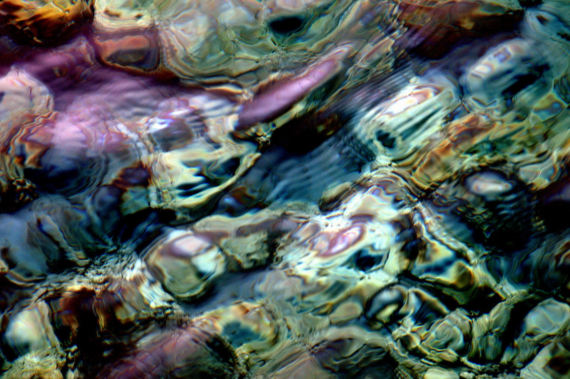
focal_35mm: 158
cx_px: 285
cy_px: 190
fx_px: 2491
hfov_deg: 13.1
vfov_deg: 8.7
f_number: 8
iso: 400
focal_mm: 105
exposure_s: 1/125
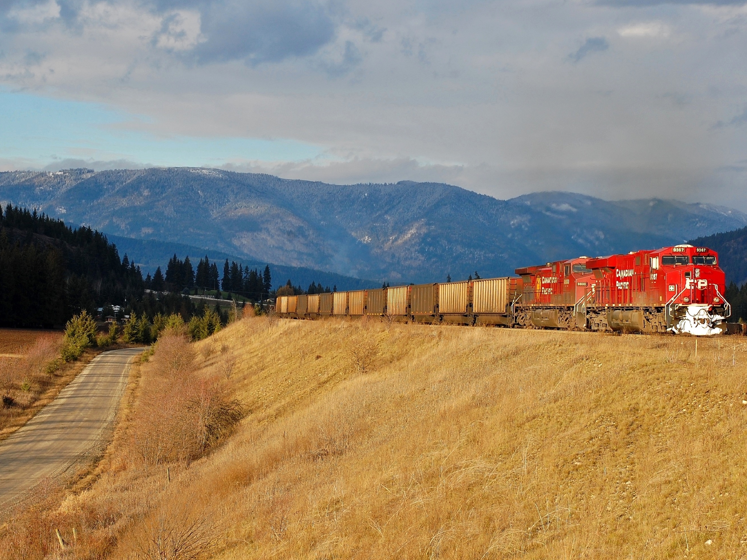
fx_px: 1769
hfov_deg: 23.8
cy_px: 281
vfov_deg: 18.0
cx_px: 373
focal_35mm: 82
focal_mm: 50
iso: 200
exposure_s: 1/200
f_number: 10
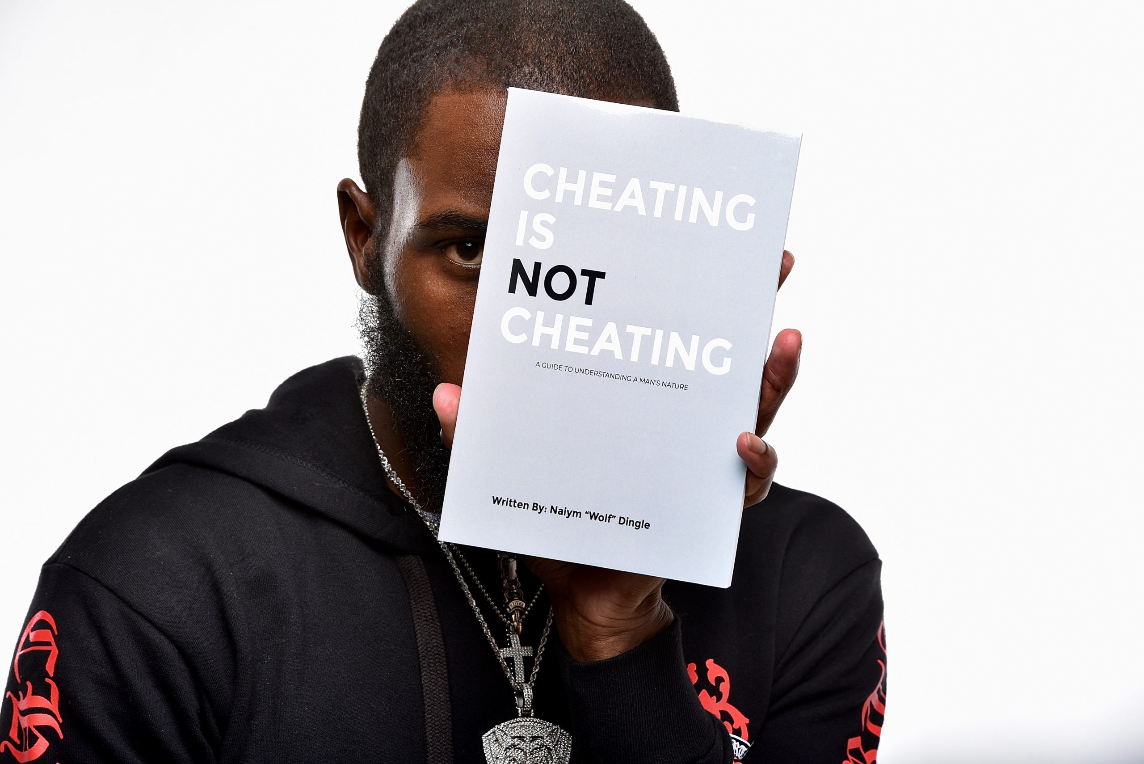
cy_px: 382
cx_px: 572
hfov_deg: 12.1
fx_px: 5404
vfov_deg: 8.1
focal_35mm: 170
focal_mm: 170
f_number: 10
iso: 160
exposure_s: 1/200
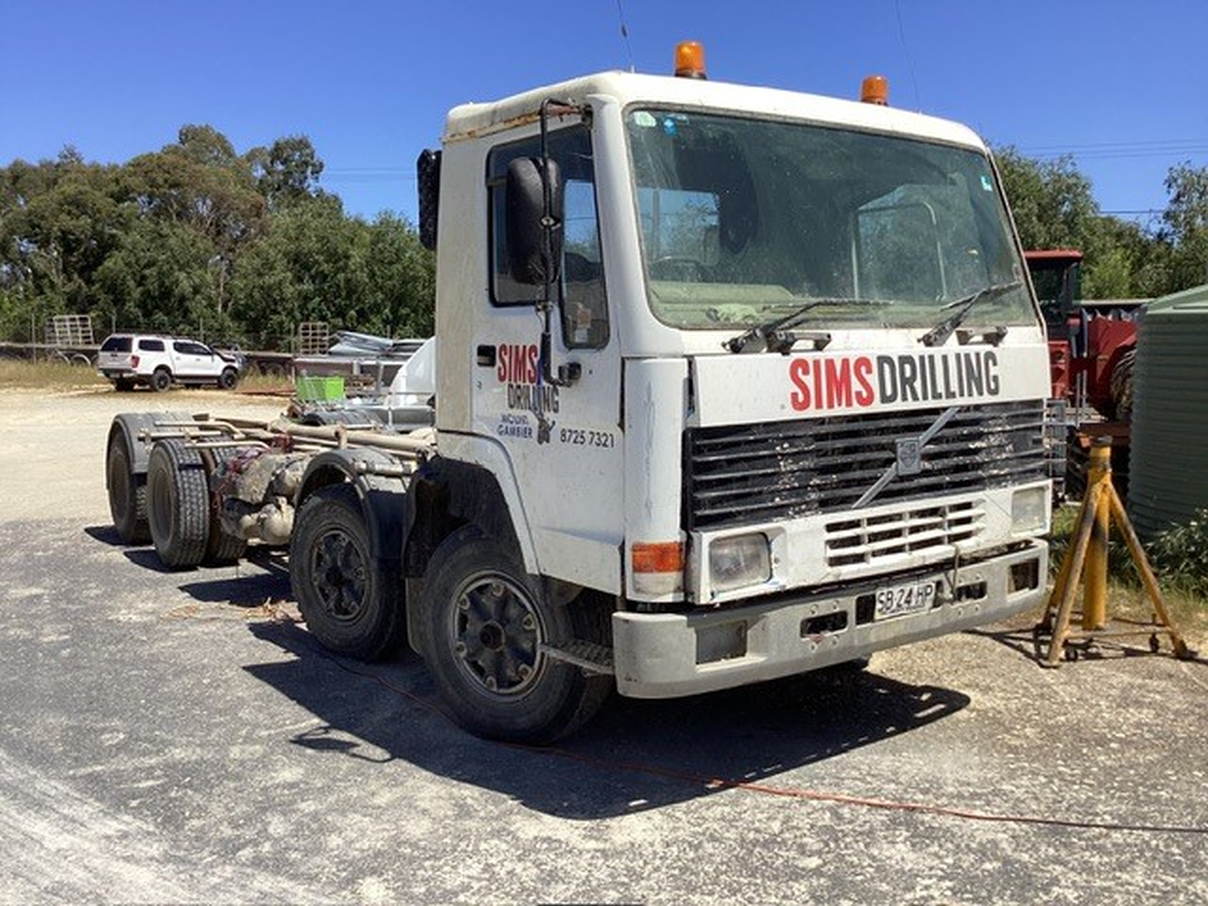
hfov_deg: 58.4
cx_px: 604
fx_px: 1082
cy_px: 453
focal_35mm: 31
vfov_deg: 45.4
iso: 25
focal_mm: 3.3
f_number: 2.4
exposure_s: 1/1698
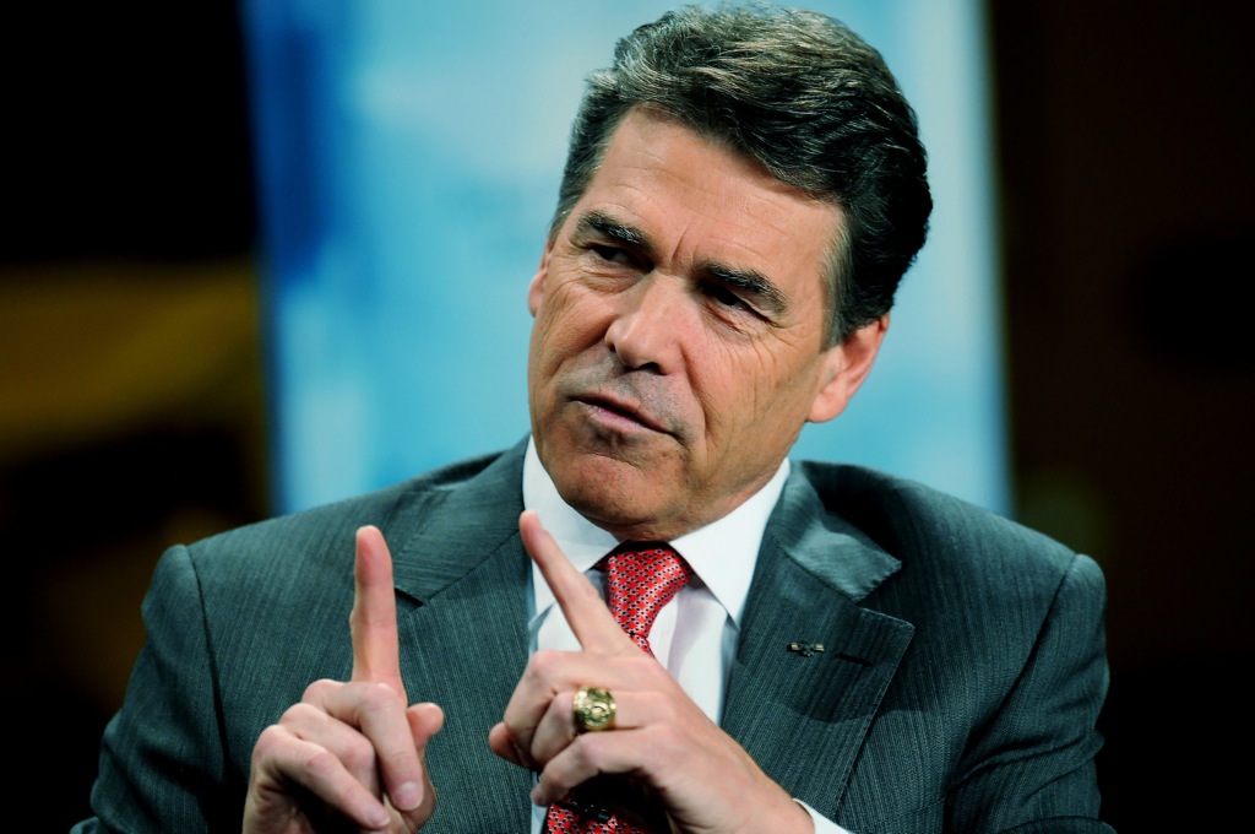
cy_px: 417
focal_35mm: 600
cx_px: 628
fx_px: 20890
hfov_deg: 3.4
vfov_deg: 2.3
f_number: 3.5
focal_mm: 400
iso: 800
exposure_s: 1/320
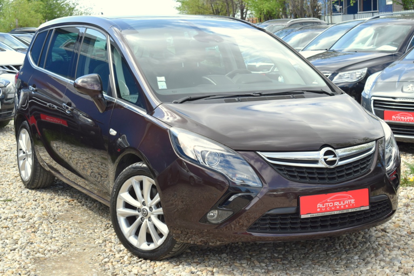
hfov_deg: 28.1
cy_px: 138
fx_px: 828
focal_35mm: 72
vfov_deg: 18.9
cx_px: 207
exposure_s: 1/250
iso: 250
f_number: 8
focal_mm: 48
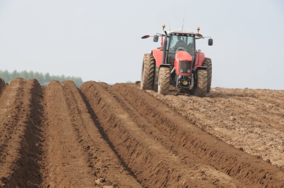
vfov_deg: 9.6
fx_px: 1123
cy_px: 94
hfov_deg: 14.4
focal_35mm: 142
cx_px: 142
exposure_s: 1/125
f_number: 10
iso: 200
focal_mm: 95
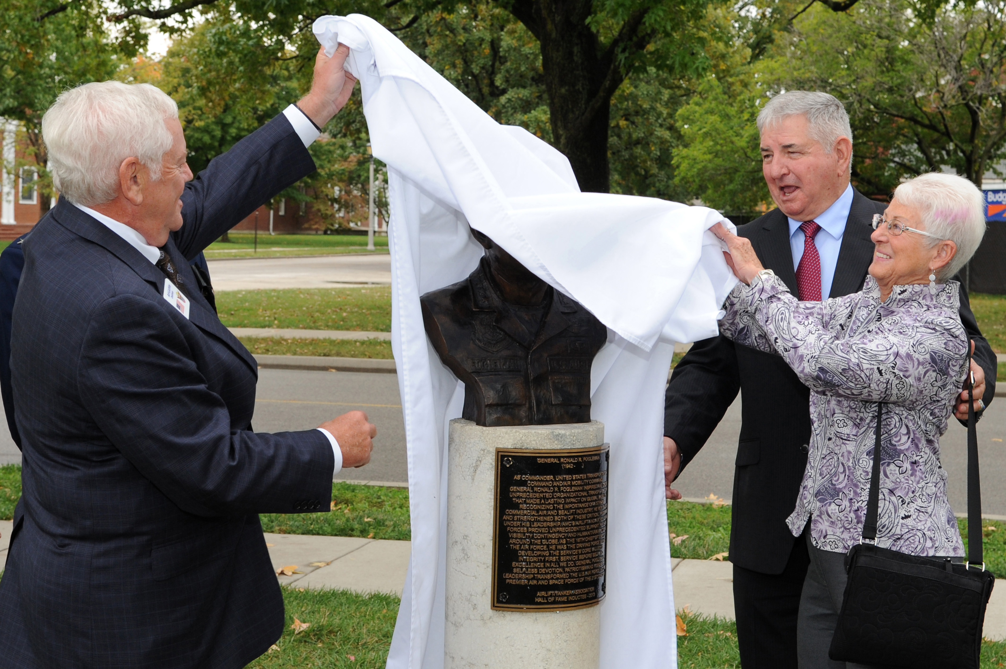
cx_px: 503
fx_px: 1285
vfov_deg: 29.2
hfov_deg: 42.8
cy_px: 334
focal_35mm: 46
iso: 640
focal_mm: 46
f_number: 8
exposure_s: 1/250
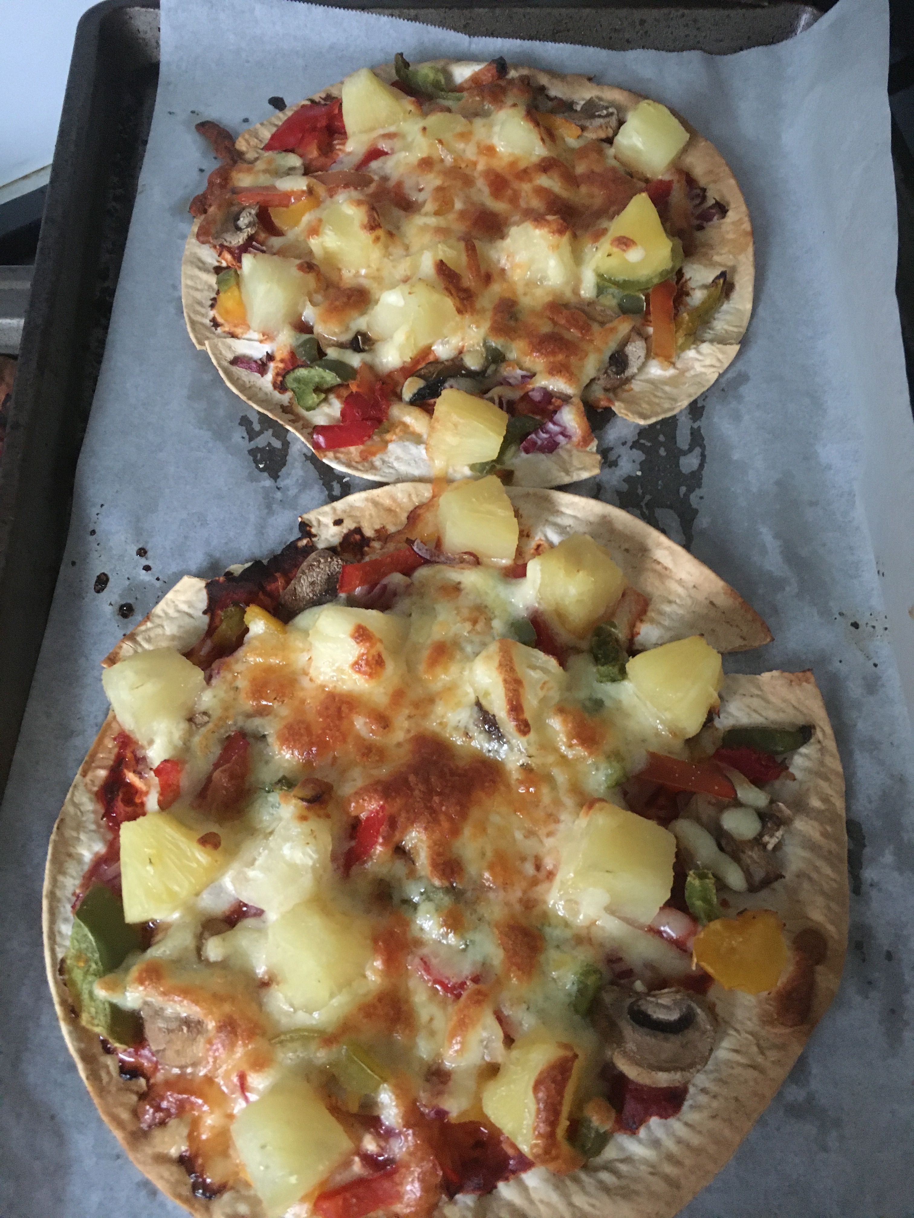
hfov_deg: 48.2
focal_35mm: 29
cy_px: 609
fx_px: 1021
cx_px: 457
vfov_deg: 61.7
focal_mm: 4.15
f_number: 2.2
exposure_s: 1/17
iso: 400
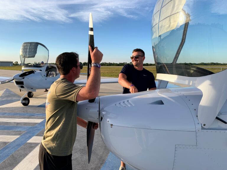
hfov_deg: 67.3
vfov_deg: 53.1
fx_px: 170
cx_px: 114
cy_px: 85
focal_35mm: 26
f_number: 1.8
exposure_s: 1/911
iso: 25
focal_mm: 4.25
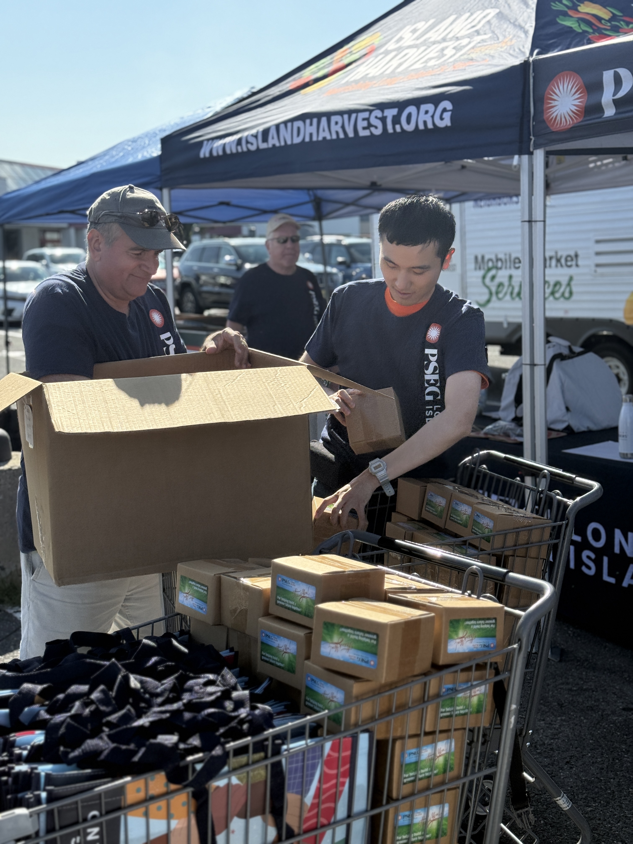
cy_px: 422
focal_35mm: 48
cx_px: 316
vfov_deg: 39.7
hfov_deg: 30.3
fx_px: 1170
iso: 64
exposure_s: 1/7874
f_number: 1.78
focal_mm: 6.76
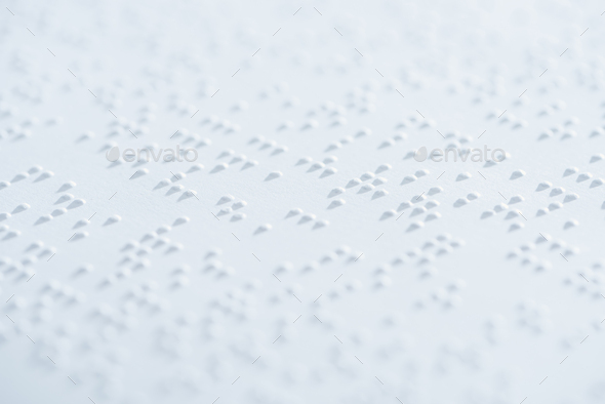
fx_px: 1765
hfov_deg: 19.4
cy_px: 202
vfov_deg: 13.1
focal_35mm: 105
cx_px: 302
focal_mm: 105
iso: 100
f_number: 9
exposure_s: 1/160
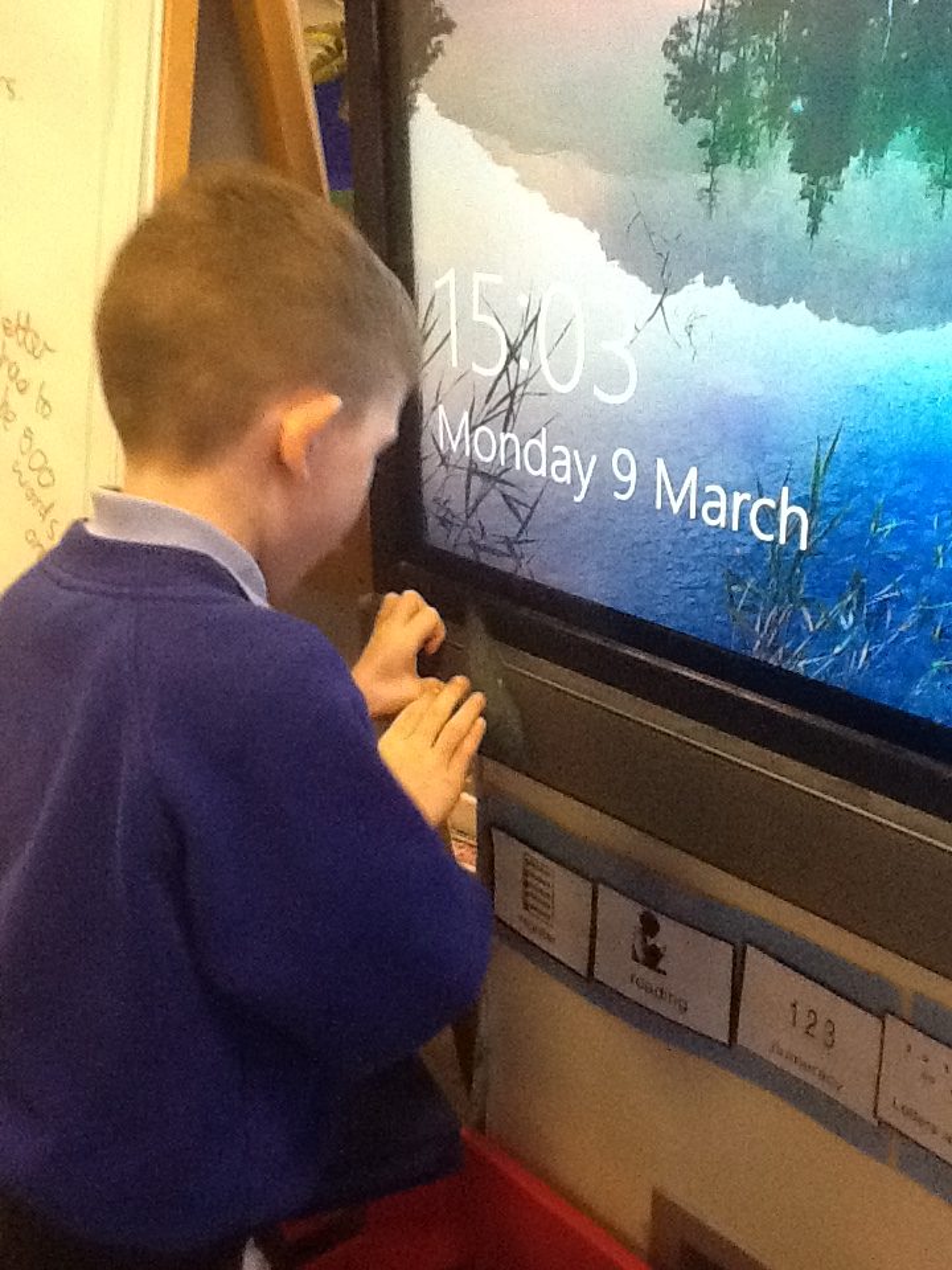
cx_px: 476
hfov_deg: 32.9
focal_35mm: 44
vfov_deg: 42.9
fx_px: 1613
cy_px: 635
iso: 320
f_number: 2.4
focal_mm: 2.03
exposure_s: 1/33
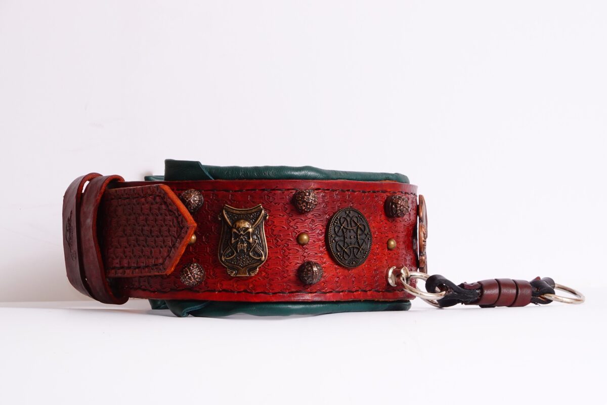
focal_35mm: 135
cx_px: 304
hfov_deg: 15.2
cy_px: 202
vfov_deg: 10.2
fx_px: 2276
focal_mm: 49.7
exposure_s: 1/250
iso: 400
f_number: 11
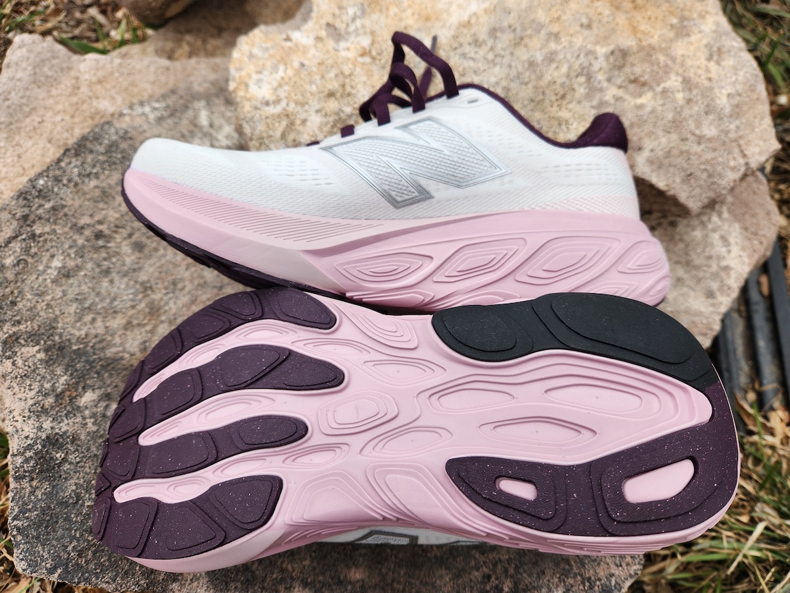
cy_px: 296
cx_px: 395
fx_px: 525
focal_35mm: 23
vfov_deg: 58.9
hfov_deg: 73.9
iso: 20
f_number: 1.8
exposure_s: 1/883
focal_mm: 5.4
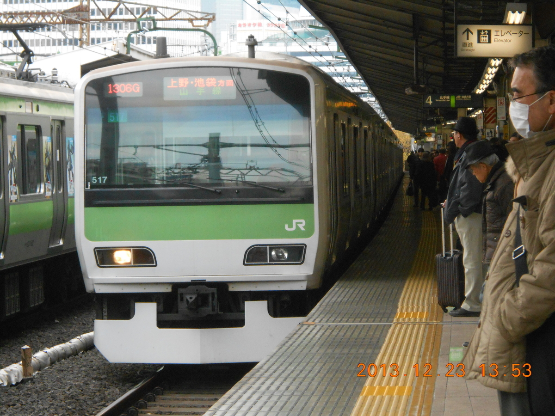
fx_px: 2501
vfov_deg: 9.5
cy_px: 208
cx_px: 278
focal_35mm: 156
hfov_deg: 12.7
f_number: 6.5
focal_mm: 27.6
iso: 500
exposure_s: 1/125
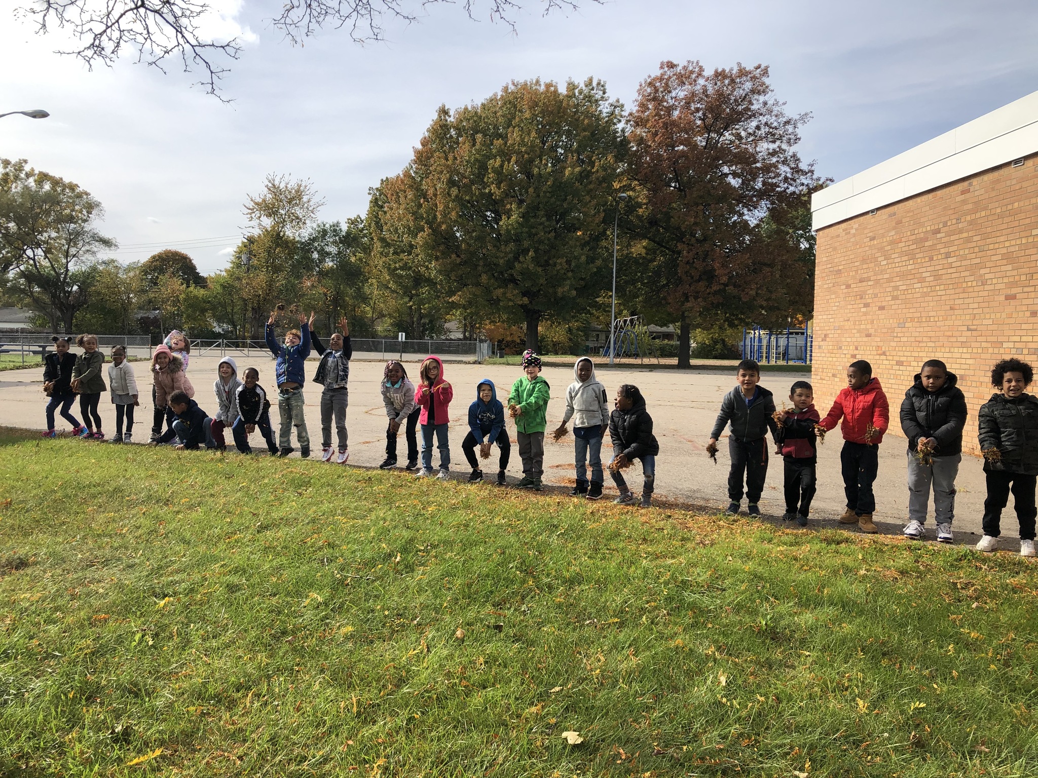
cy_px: 389
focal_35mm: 28
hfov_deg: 63.4
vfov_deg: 49.7
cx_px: 519
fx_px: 840
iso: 20
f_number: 1.8
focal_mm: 3.99
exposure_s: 1/1675
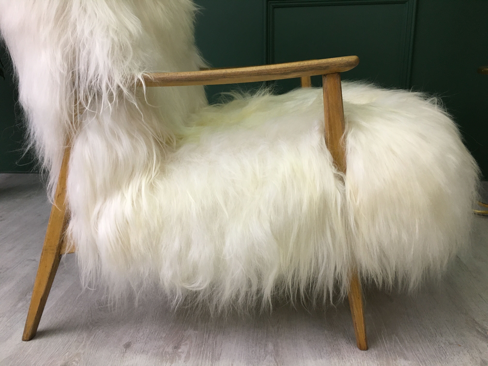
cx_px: 244
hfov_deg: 61.7
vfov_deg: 48.2
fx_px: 409
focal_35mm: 29
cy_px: 183
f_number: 2.2
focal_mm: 4.15
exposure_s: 1/33
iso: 125
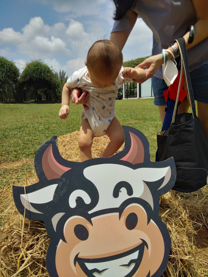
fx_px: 232
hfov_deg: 48.2
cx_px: 104
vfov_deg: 61.7
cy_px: 138
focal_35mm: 29
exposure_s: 1/1261
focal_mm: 3.55
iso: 100
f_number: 2
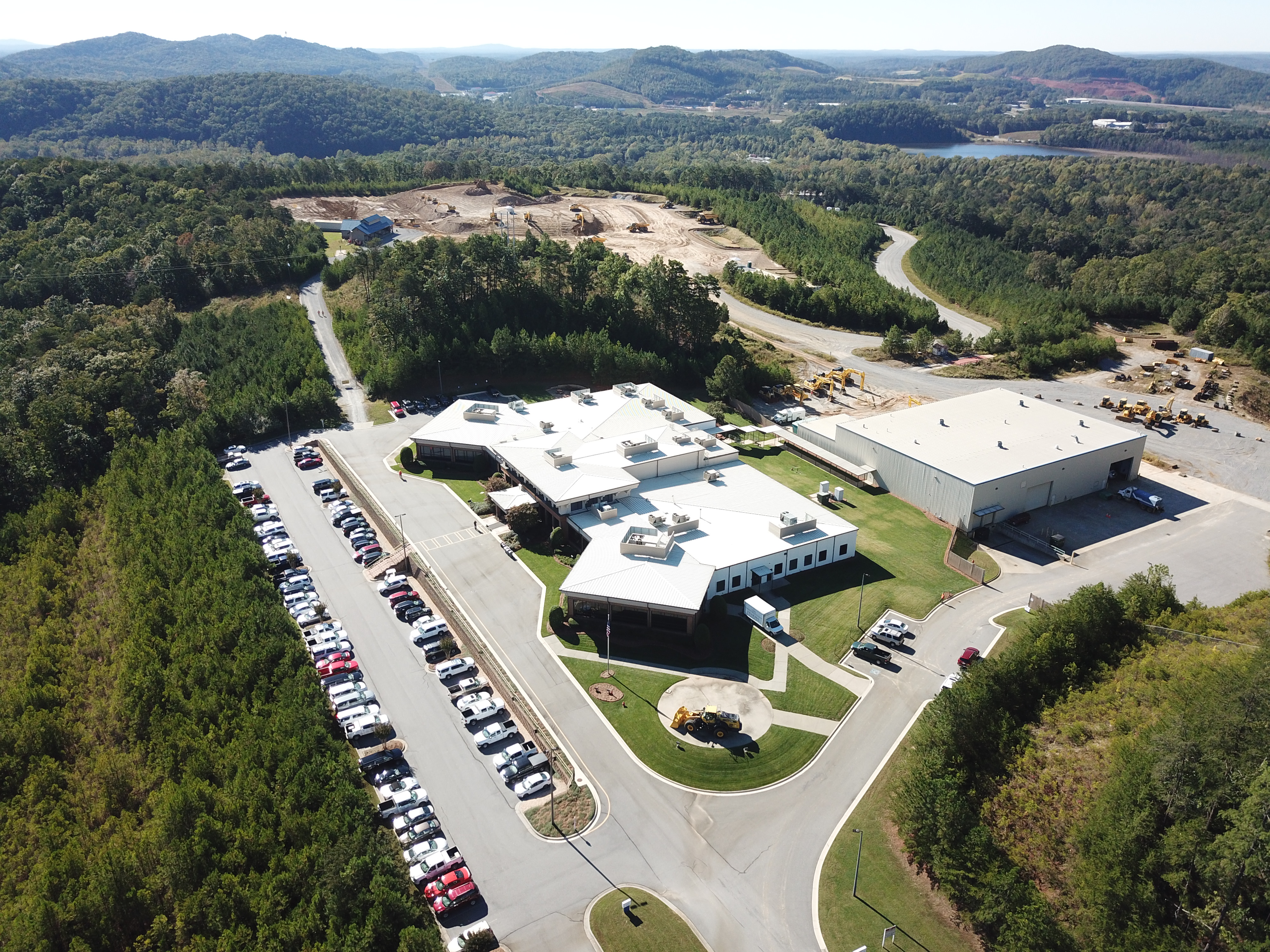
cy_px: 476
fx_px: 954
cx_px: 635
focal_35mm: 26
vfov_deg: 53.1
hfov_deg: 67.3
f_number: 2.2
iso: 100
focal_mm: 4.7
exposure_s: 1/693
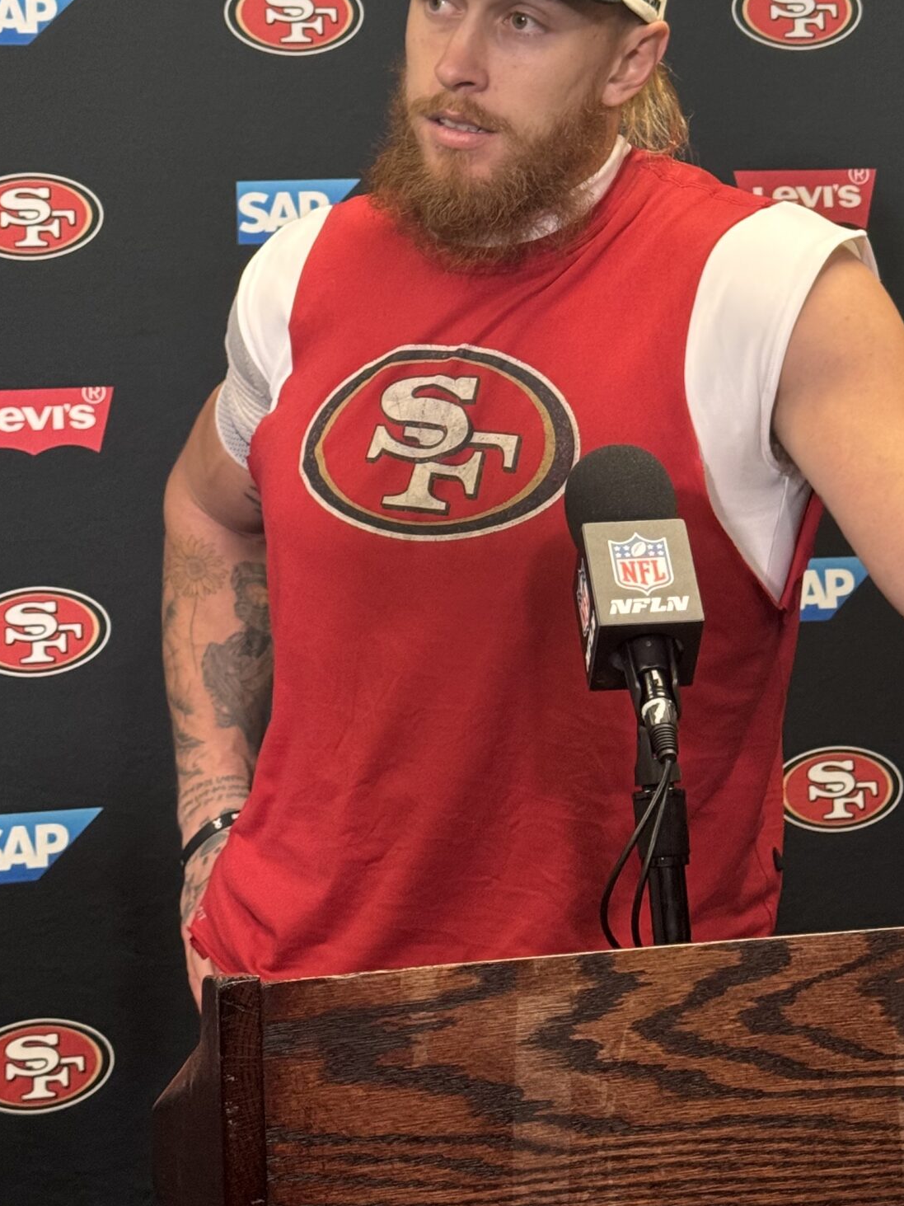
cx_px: 582
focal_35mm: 84
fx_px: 2925
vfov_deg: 22.8
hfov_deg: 17.5
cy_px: 152
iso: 250
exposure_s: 1/60
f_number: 1.78
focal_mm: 6.76
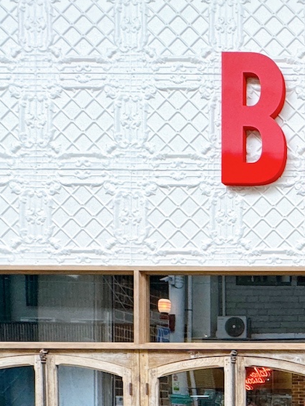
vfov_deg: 35.4
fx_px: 564
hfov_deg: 22.2
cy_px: 416
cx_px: 509
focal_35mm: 48
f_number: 2.2
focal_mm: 2.22
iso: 200
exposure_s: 1/120
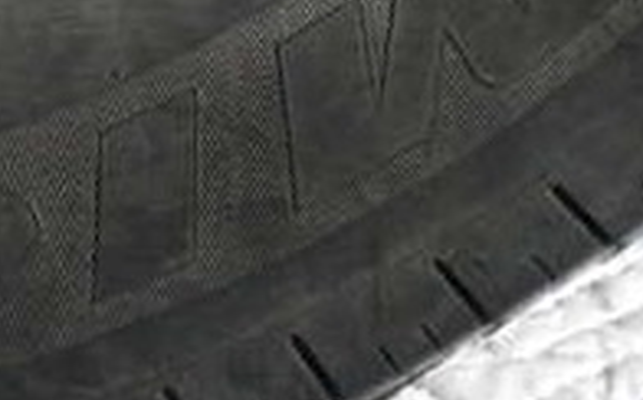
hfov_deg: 7.8
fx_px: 4726
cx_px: 223
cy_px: -193
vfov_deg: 4.8
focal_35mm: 270
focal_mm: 12.8
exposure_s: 1/500
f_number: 4.3
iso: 50
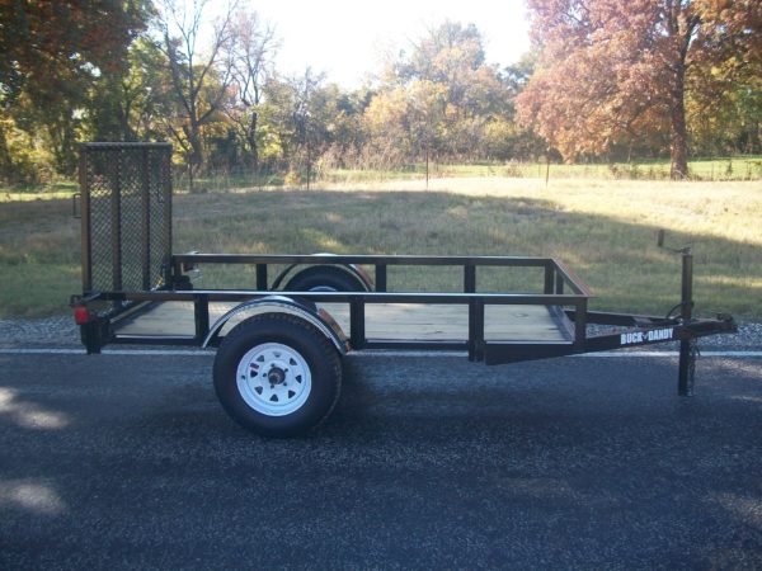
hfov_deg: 56.8
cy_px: 286
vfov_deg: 44.2
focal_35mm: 32
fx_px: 704
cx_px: 381
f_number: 2.9
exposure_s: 1/250
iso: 80
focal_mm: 5.7
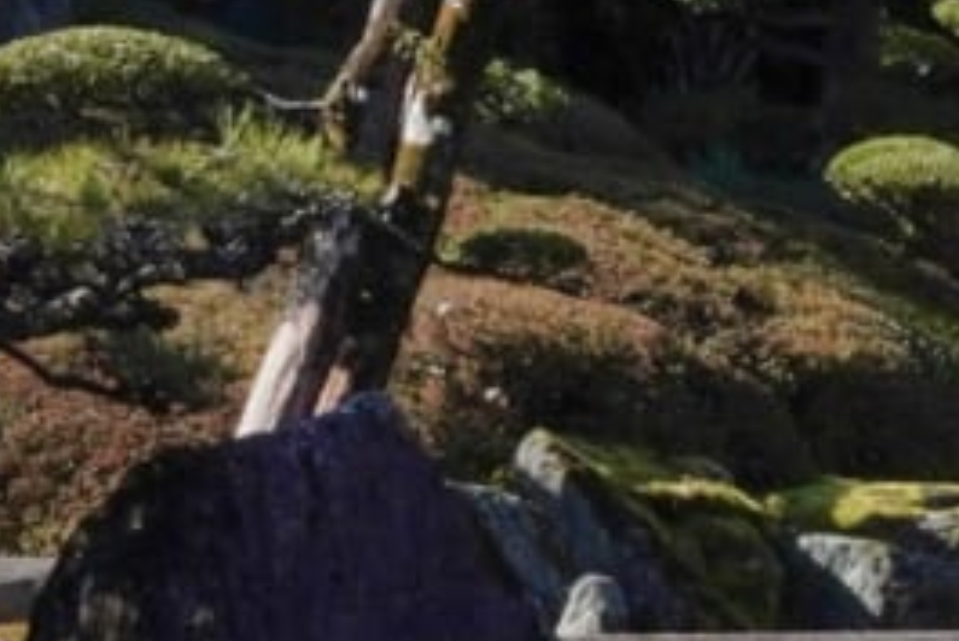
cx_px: -221
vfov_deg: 4.9
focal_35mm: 278
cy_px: 393
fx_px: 7409
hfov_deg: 7.3
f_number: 13
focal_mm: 24
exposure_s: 1/320
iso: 320
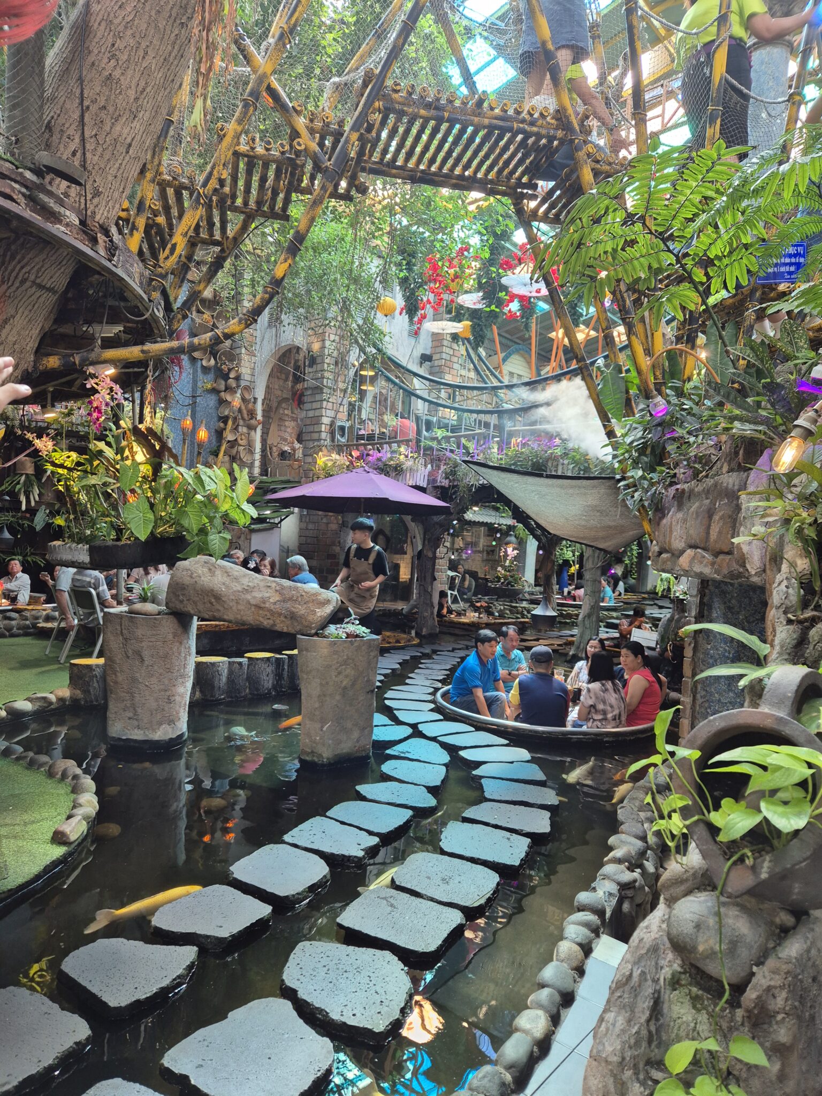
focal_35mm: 23
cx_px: 411
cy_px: 548
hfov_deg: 58.9
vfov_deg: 73.9
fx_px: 728
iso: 100
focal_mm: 5.4
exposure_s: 1/100
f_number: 1.8
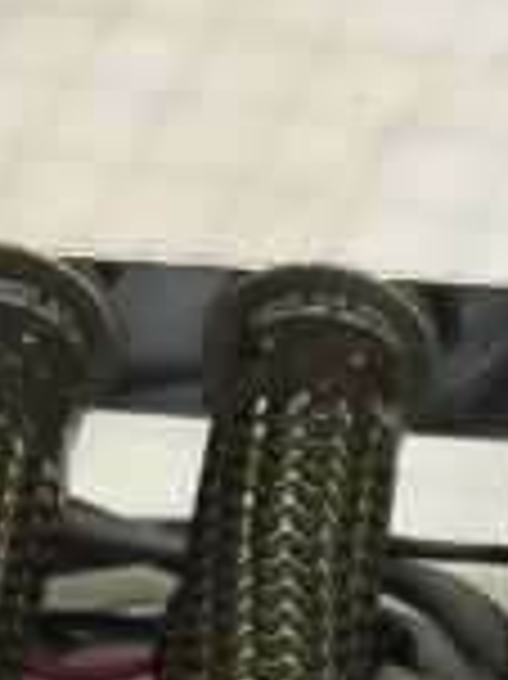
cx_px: 171
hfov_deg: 12.8
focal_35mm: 115
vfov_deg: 15.1
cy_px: 1189
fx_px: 2253
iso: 32
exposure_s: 1/15
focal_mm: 4.15
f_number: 2.2
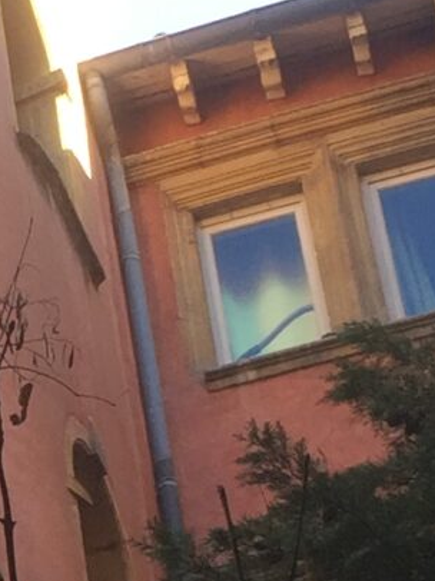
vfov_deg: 10.5
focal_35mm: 183
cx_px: -349
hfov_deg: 7.8
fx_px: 3069
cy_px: 786
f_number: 2.2
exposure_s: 1/103
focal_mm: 4.15
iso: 32
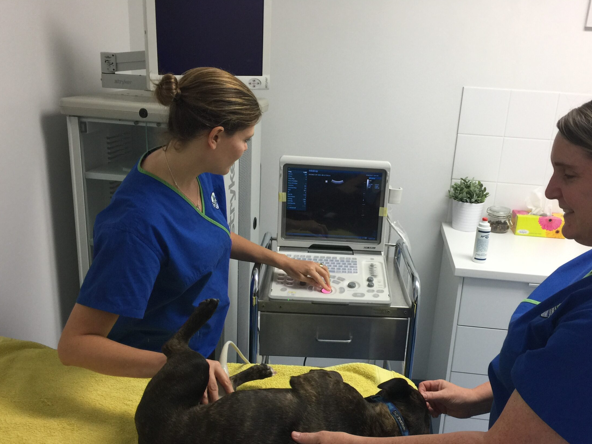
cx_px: 336
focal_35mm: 34
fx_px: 581
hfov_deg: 53.8
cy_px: 257
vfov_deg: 41.7
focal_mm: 4.15
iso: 50
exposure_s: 1/33
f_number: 2.2
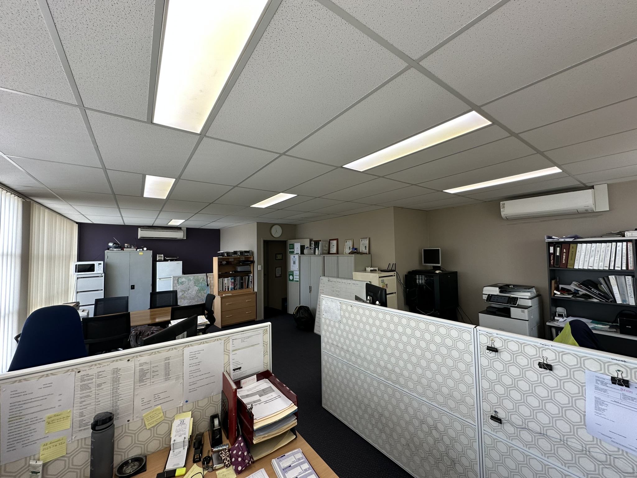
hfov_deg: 102.1
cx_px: 318
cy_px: 239
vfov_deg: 85.7
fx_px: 258
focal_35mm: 14
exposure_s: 1/100
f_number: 2.2
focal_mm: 2.22
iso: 80
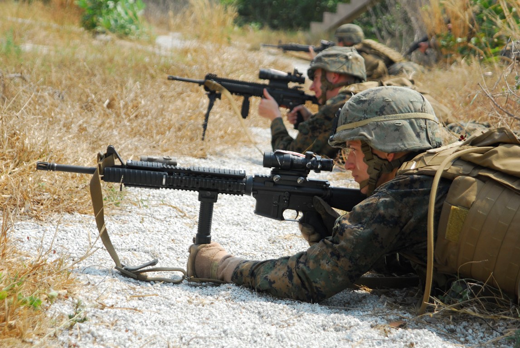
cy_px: 174
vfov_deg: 13.1
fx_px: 1519
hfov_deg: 19.4
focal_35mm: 105
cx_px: 260
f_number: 5
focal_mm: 70
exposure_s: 1/640
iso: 200
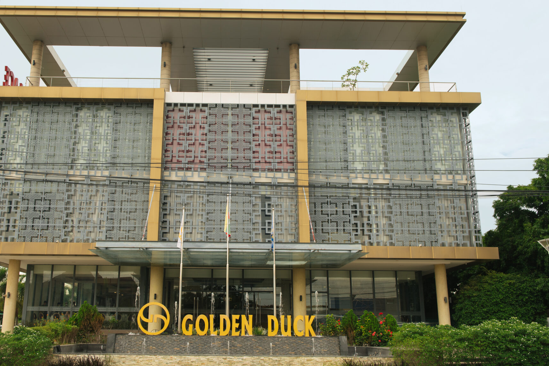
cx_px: 228
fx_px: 580
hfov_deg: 50.4
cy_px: 178
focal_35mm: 38
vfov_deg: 35.1
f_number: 8
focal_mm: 32
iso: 100
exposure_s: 1/80
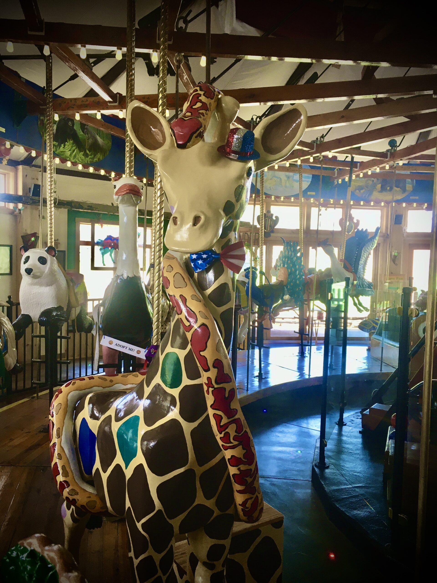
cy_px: 292
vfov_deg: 61.7
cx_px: 218
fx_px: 488
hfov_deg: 48.2
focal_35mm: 29
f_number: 2.2
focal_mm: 4.15
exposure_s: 1/30
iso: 25
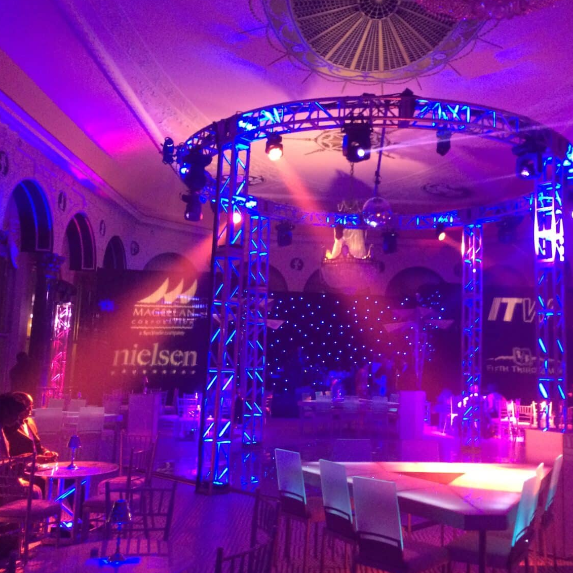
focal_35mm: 36
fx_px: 674
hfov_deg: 45.7
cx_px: 358
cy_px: 285
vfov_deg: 46.0
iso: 320
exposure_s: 1/24
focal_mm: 4.12
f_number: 2.2
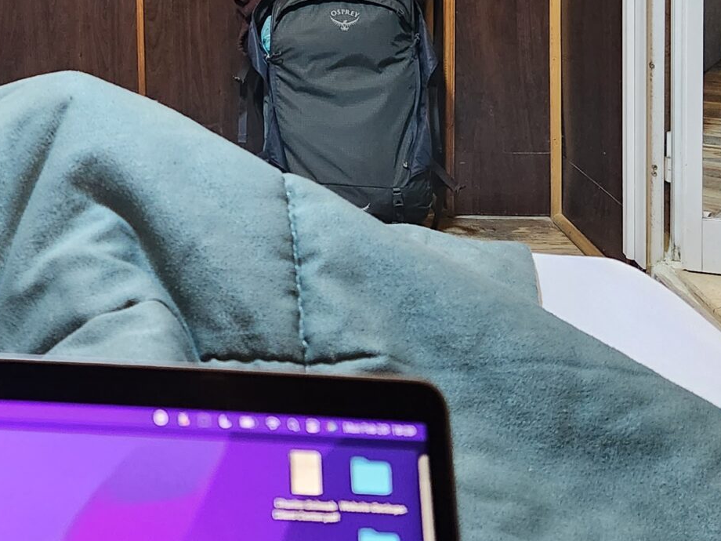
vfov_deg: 21.1
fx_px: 1333
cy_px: -130
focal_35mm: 64
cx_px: 79
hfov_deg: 29.1
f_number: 1.8
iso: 800
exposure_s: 1/60
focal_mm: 5.4
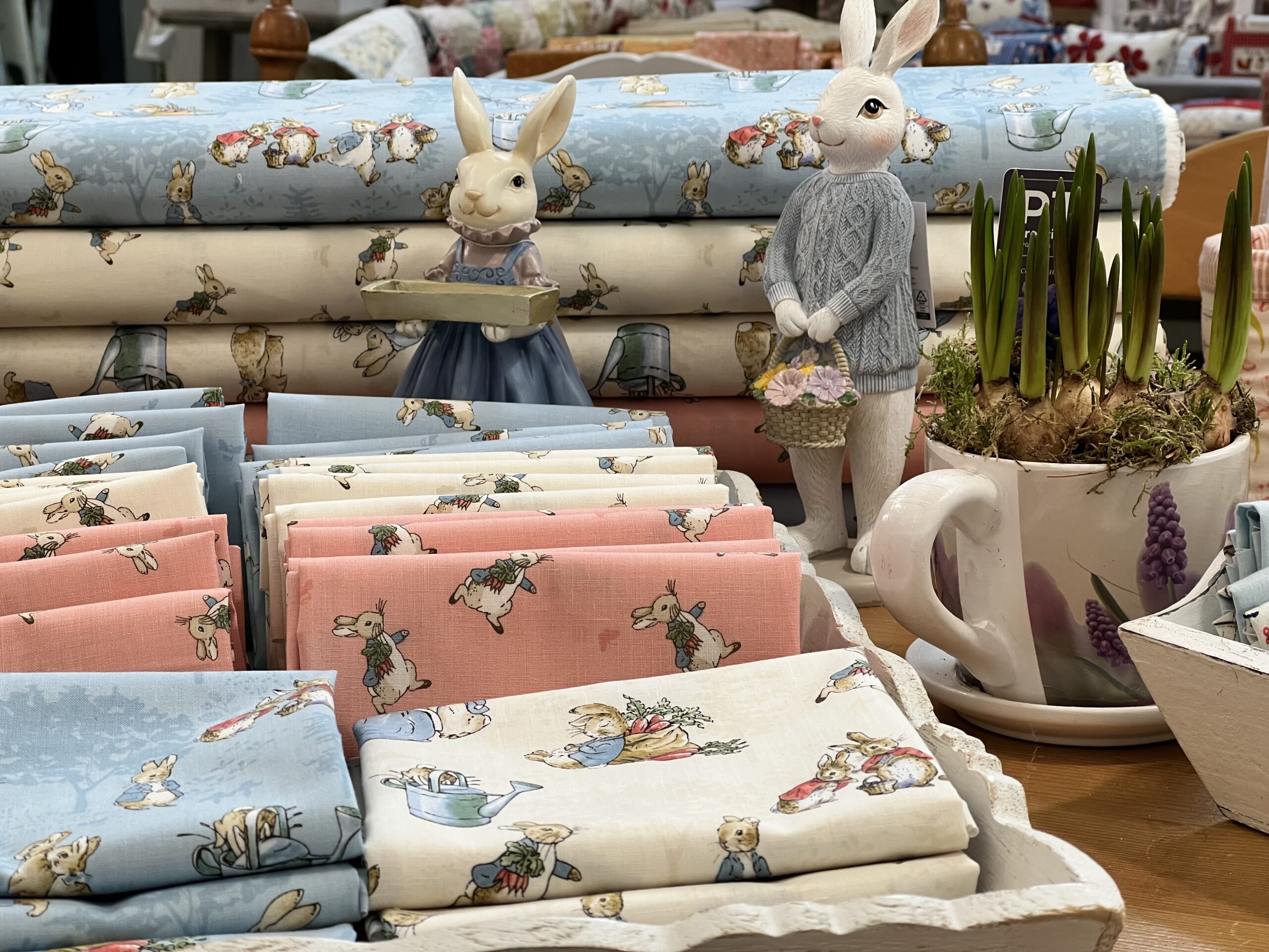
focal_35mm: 77
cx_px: 634
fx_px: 2823
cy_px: 476
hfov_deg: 25.3
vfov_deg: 19.1
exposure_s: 1/50
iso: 160
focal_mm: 9
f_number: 2.8
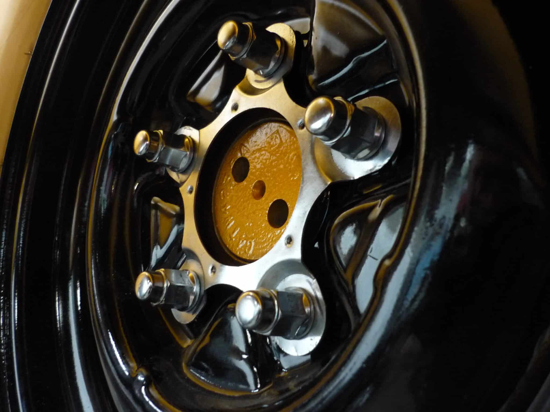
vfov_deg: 42.9
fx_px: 524
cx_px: 275
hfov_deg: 55.4
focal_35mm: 33
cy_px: 206
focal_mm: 5.5
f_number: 2.8
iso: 400
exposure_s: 1/6
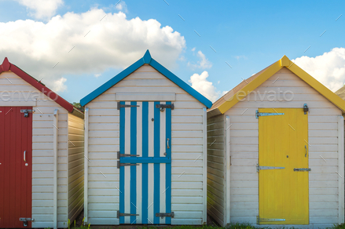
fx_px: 373
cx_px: 138
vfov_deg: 34.1
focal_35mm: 39
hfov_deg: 49.3
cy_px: 132
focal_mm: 29
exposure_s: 1/500
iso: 100
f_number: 8
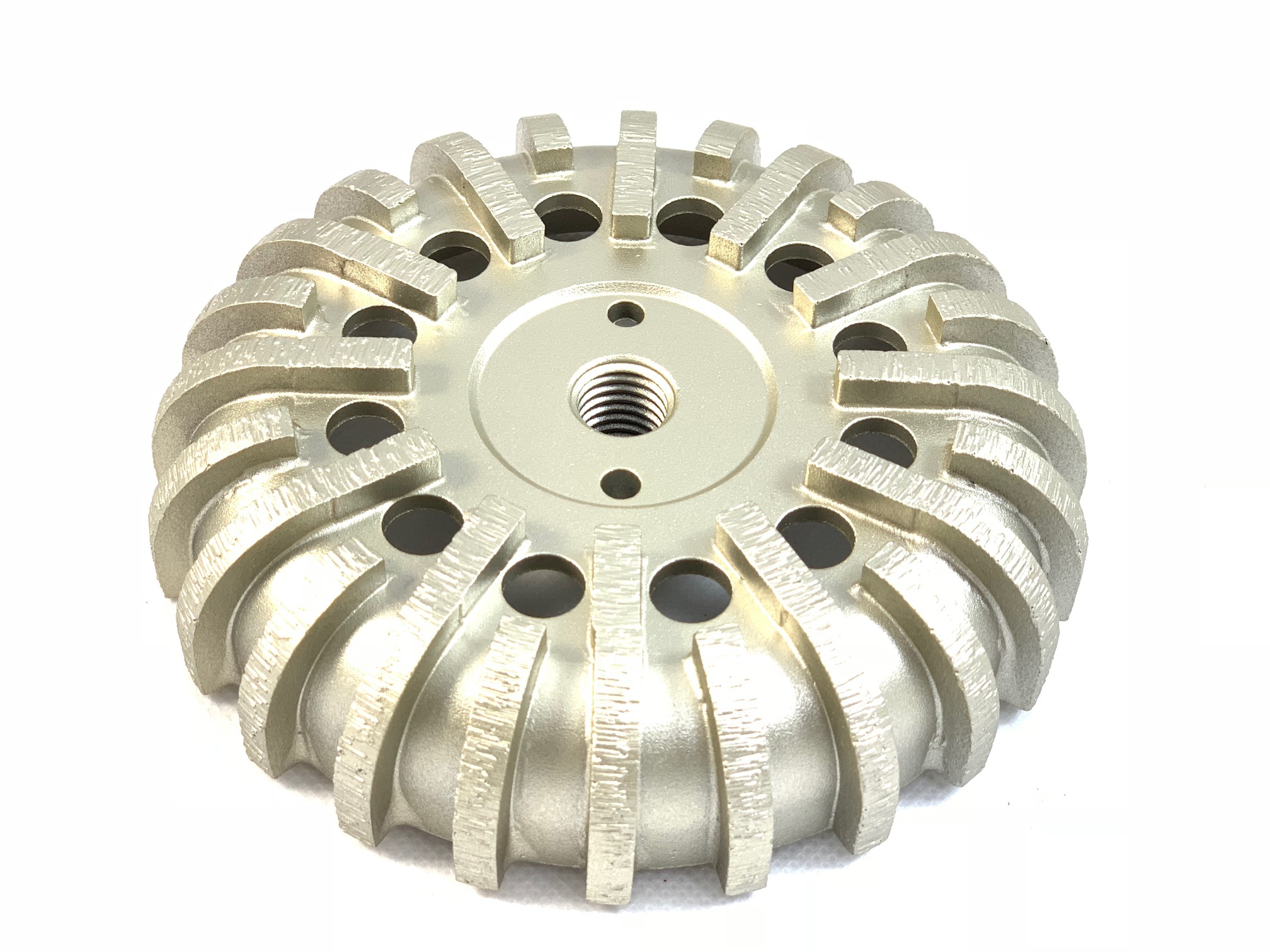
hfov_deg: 36.8
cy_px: 476
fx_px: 1908
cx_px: 635
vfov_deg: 28.0
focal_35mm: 52
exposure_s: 1/120
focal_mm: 6
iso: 125
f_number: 2.4
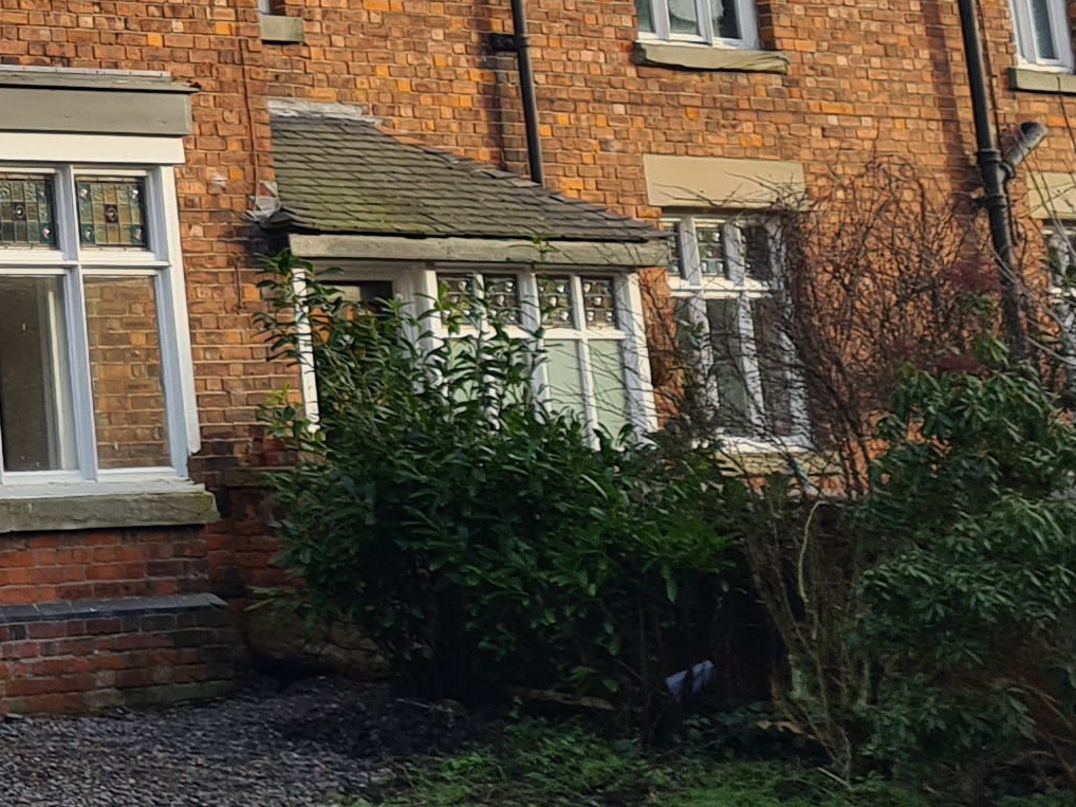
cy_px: -301
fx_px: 3201
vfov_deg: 13.7
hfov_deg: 16.6
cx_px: -730
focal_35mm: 103
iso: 50
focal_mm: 5.4
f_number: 1.8
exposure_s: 1/706
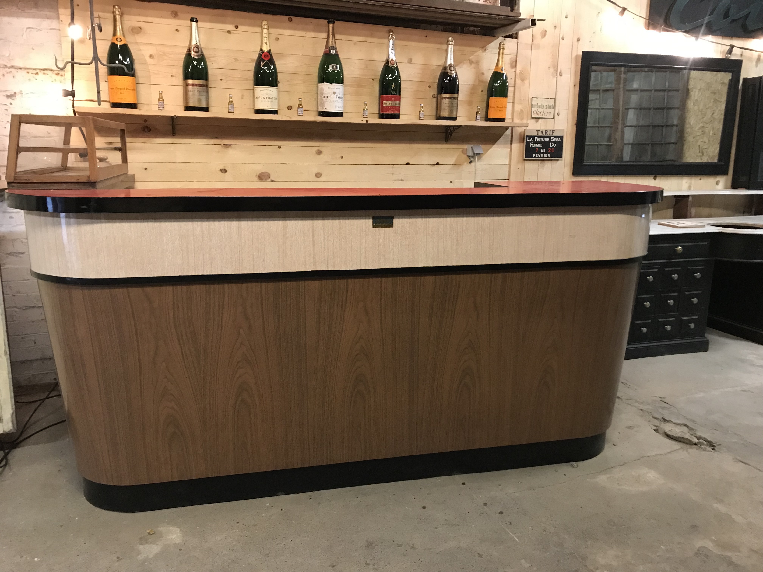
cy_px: 286
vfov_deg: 49.7
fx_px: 617
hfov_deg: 63.4
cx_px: 382
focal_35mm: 28
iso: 100
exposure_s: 1/13
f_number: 1.8
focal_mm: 3.99
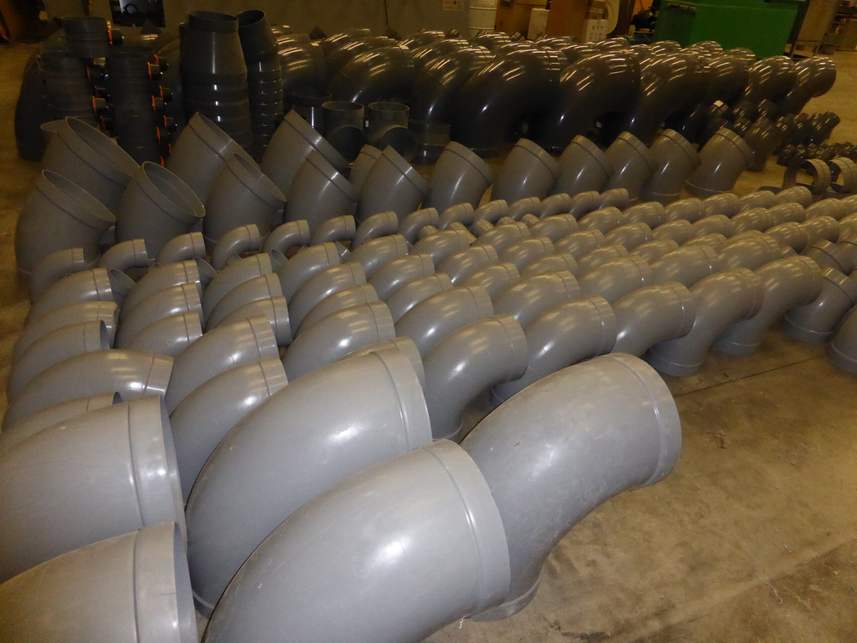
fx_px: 594
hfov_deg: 71.6
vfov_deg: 56.8
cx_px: 428
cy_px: 322
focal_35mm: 24
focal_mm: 4.3
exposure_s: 1/60
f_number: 3.3
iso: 800
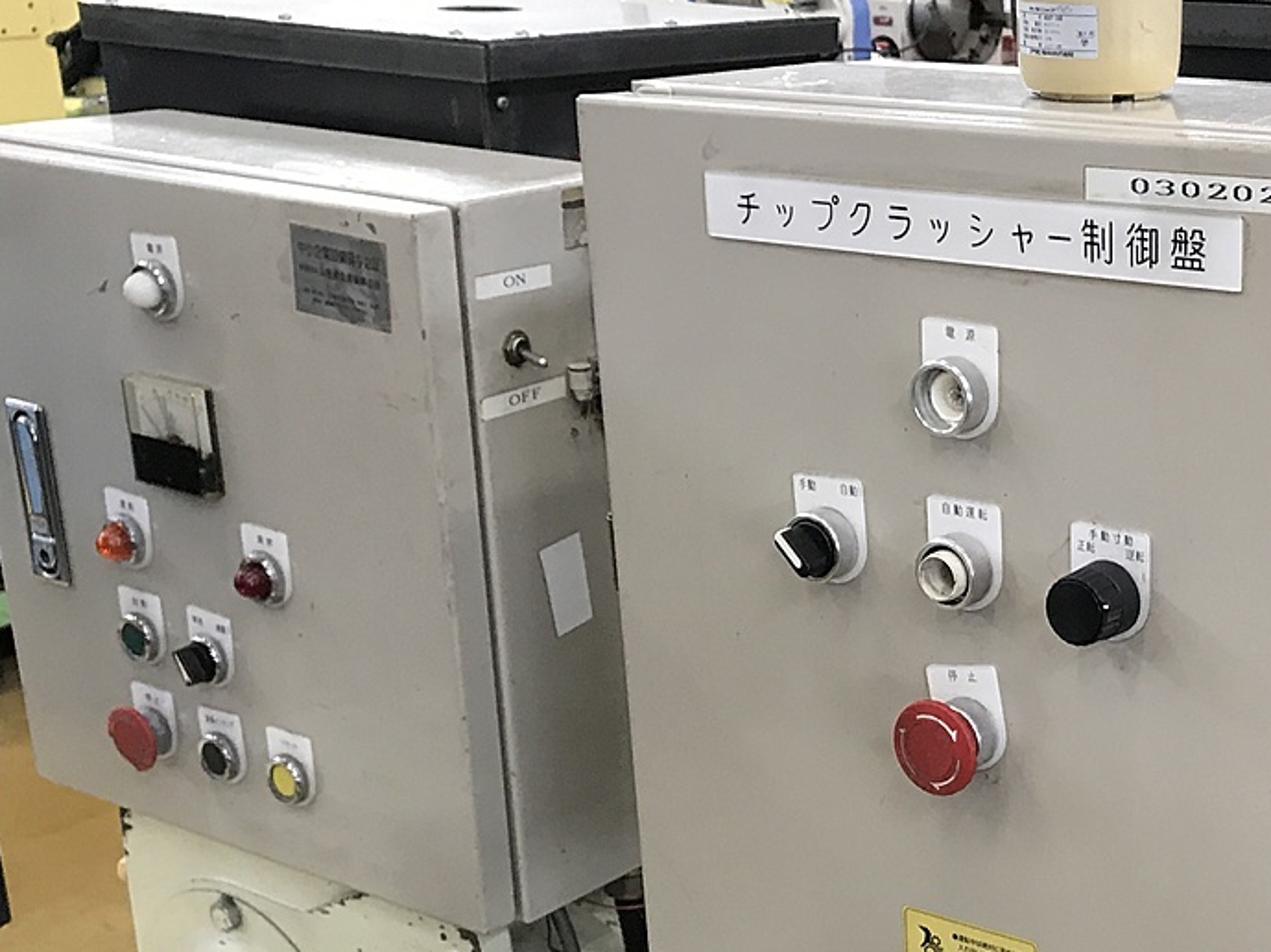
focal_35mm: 61
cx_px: 1101
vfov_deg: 23.7
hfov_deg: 30.5
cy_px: 746
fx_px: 2239
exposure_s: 1/30
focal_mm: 3.99
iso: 32
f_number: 1.8
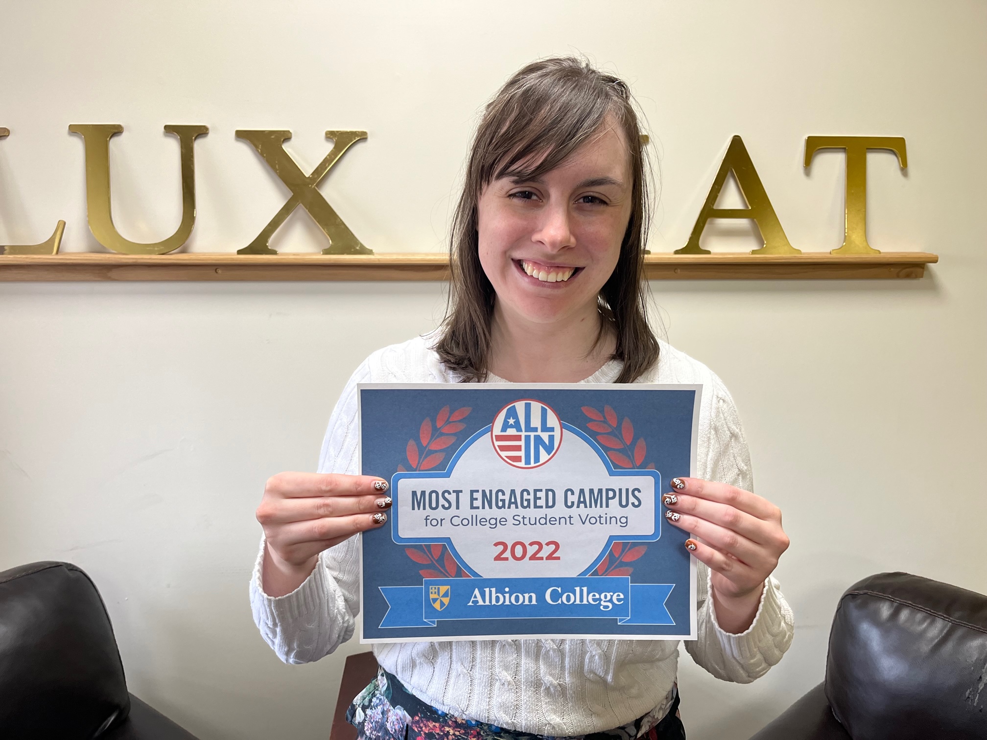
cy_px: 370
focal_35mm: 26
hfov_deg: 67.3
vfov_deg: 53.1
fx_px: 741
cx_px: 494
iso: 125
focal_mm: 5.1
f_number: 1.6
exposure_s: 1/113
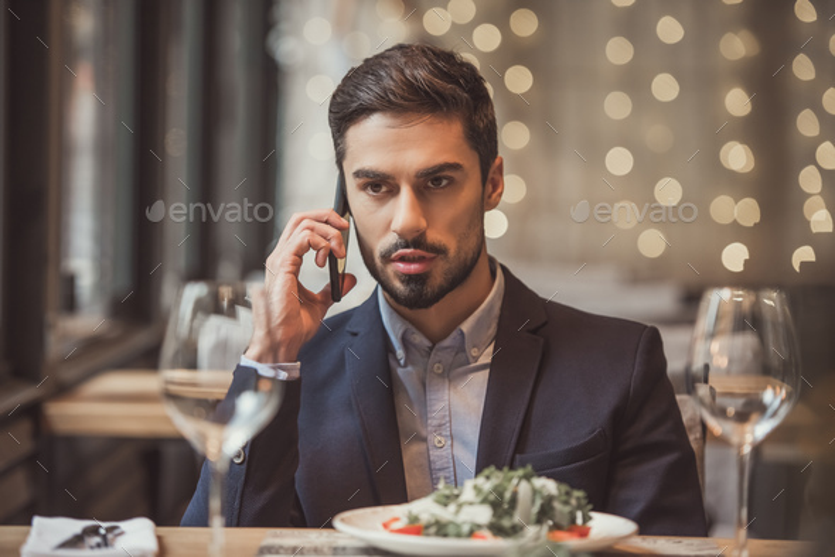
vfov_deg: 10.6
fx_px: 3017
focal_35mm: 130
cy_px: 278
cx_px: 418
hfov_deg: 15.8
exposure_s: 1/160
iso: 800
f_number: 2.8
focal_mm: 130
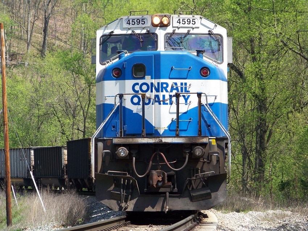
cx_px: 154
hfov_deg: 8.9
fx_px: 1976
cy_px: 116
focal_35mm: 222
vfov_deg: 6.7
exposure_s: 1/400
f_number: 3.6
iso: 63
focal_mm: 35.7
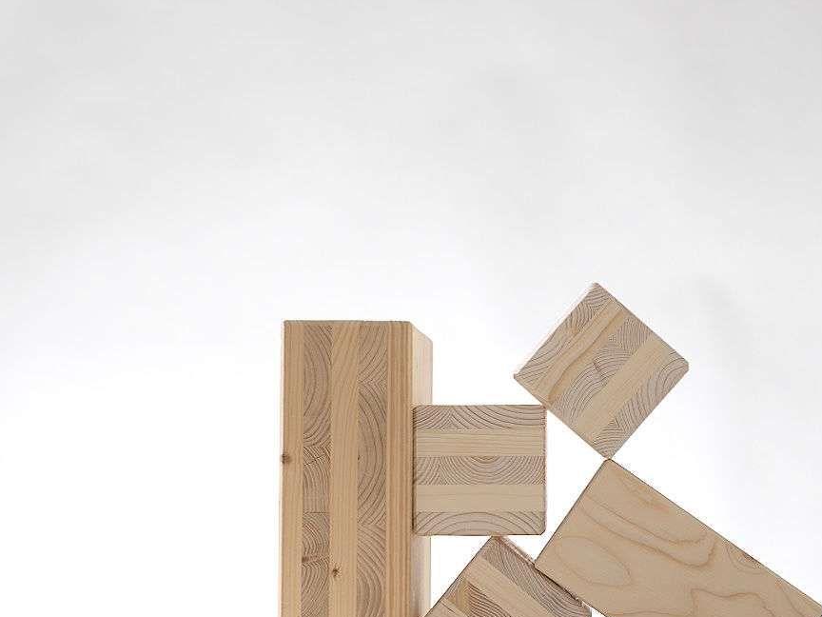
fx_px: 1805
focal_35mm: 76
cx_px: 612
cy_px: 382
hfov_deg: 25.4
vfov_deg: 19.4
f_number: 7.1
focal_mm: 80
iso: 200
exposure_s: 1/90
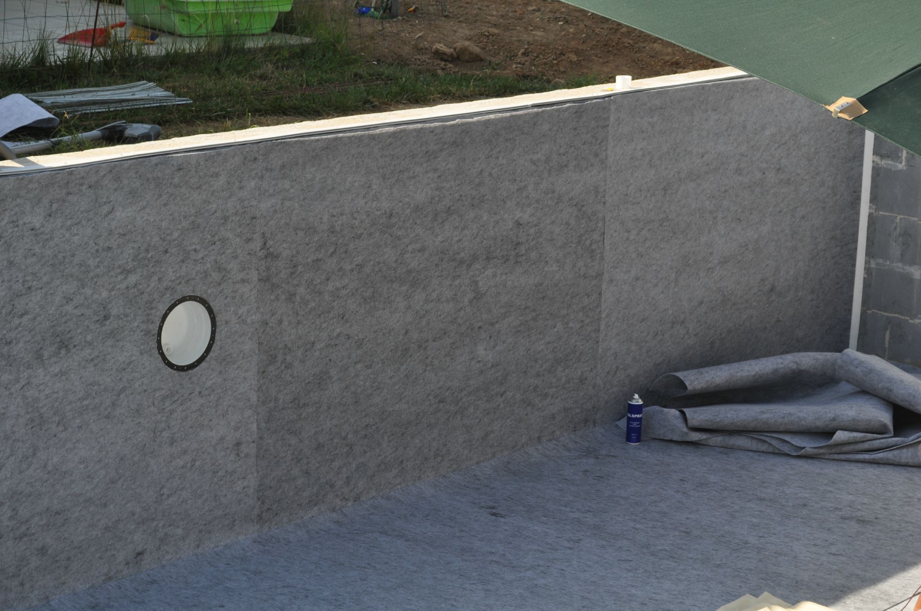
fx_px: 2108
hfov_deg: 24.6
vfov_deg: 16.5
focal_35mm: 82
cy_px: 306
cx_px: 460
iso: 200
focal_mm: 55
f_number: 8
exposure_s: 1/250
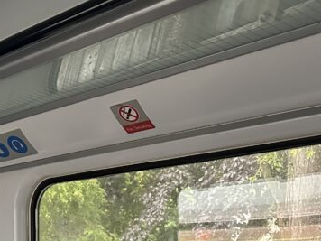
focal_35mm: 69
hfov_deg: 24.3
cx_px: -105
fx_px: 640
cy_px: 303
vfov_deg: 19.8
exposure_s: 1/40
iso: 1000
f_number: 1.78
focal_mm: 6.86
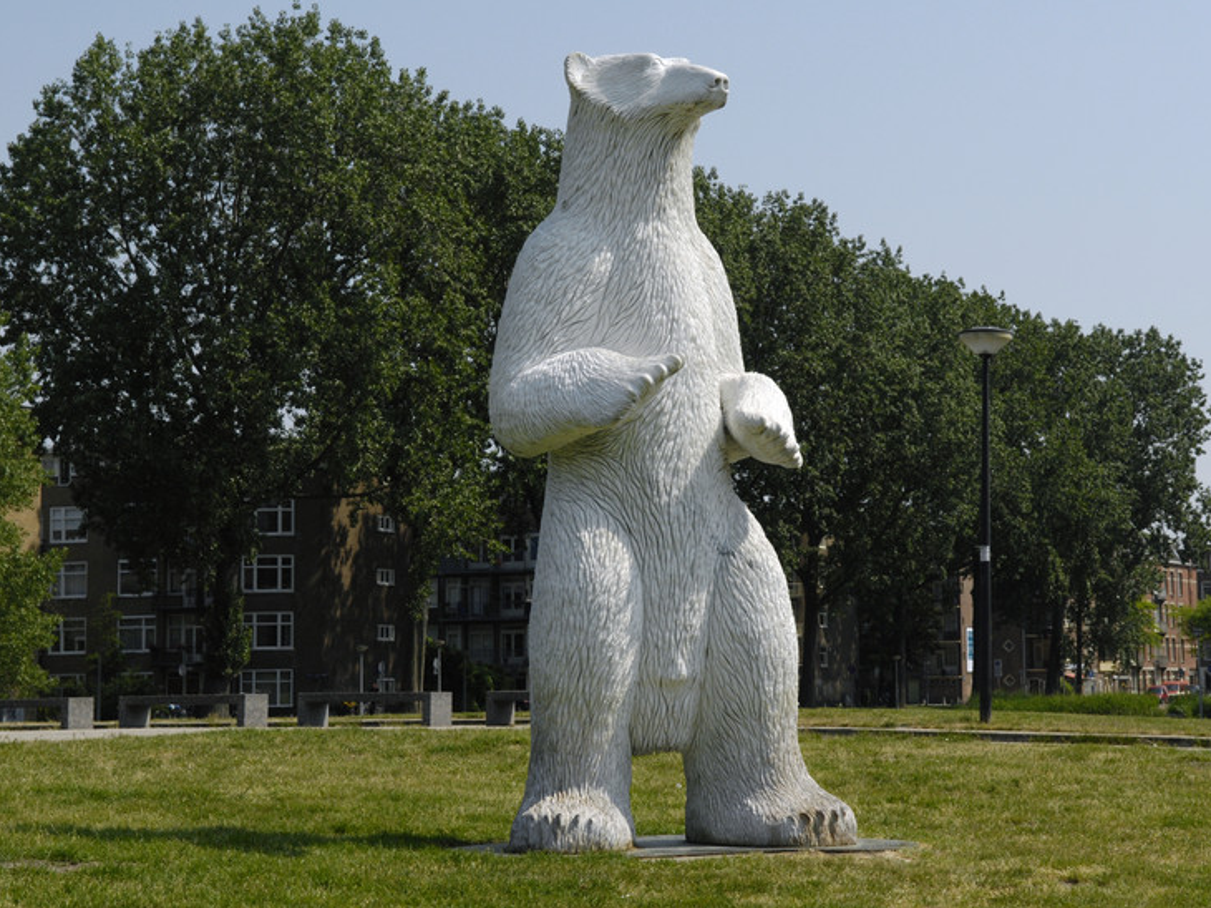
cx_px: 651
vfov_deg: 18.9
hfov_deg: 25.0
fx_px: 2728
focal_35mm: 78
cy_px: 453
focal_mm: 48
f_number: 9
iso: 400
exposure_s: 1/1000
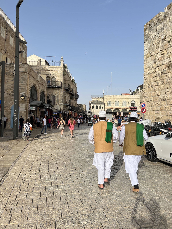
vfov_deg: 67.3
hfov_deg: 53.1
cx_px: 86
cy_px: 114
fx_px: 172
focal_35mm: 26
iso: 50
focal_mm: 5.7
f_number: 1.5
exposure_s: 1/3165
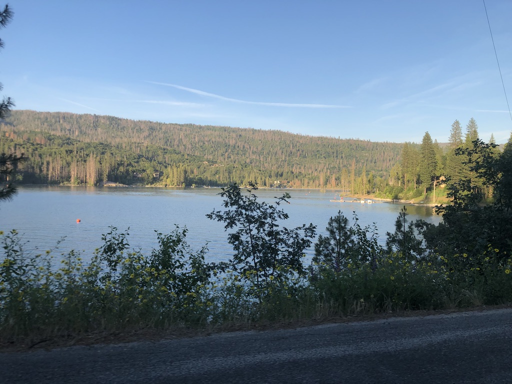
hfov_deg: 63.4
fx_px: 414
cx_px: 256
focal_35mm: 28
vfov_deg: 49.7
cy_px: 192
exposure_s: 1/685
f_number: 1.8
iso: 20
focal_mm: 4
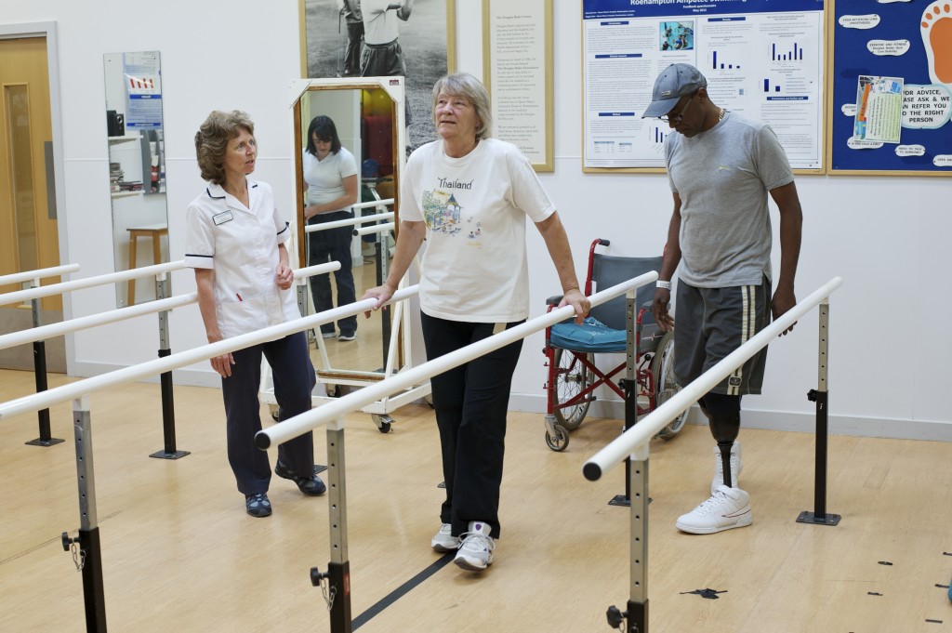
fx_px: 1321
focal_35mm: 50
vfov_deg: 26.9
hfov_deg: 39.6
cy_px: 316
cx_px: 476
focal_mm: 50
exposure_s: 1/90
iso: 800
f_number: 5.6
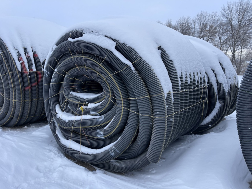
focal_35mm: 25
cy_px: 94
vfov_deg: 54.9
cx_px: 126
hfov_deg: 69.4
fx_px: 182
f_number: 1.6
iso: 32
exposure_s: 1/1140
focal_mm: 5.1
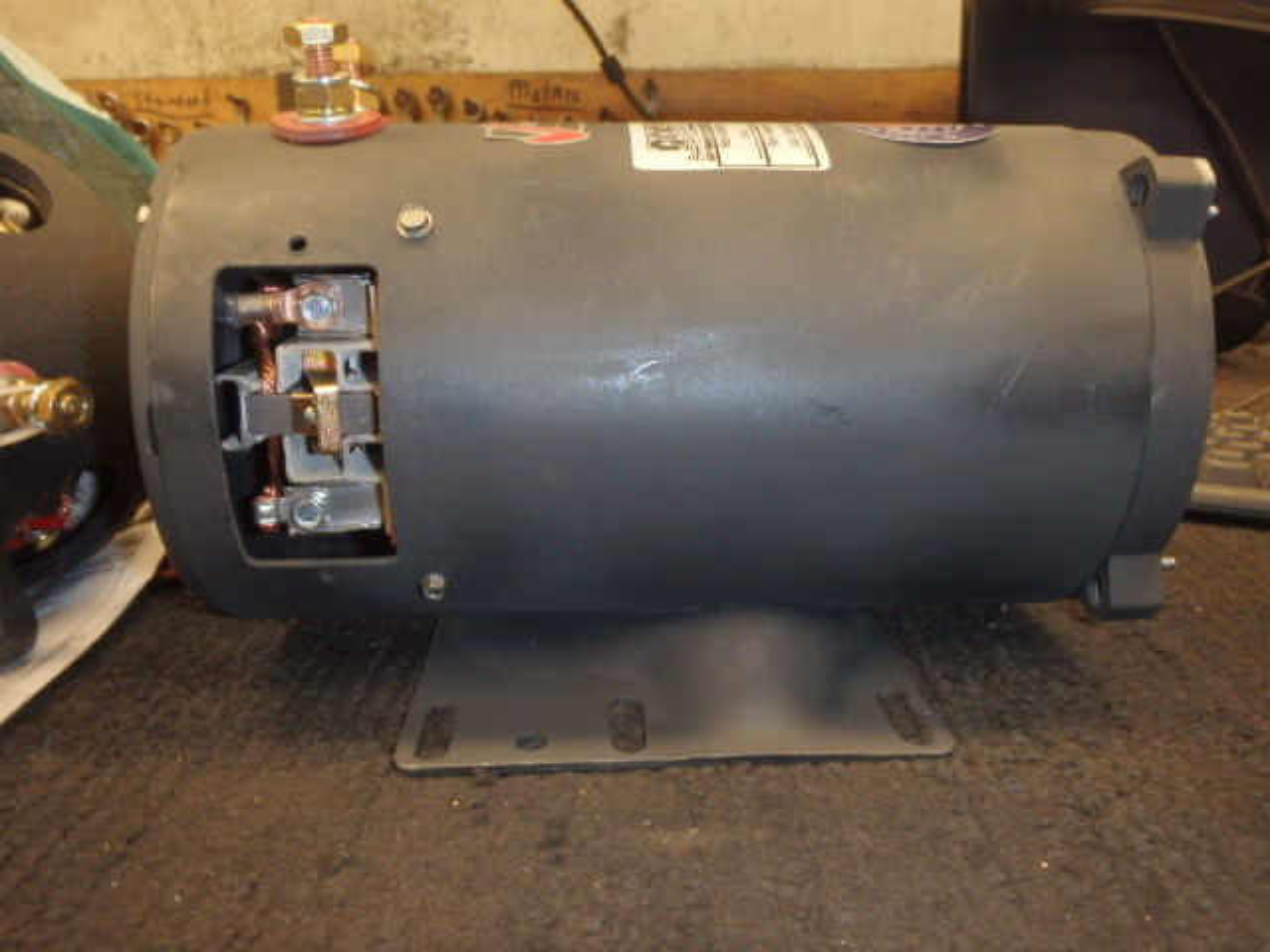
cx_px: 635
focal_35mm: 28
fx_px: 1027
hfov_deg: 63.4
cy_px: 476
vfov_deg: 49.7
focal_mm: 5
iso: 320
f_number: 3.9
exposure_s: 1/15
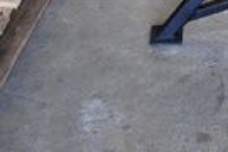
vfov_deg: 8.1
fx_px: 1013
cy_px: -171
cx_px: 399
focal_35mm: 160
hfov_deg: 11.9
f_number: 4
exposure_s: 1/50
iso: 200
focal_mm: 24
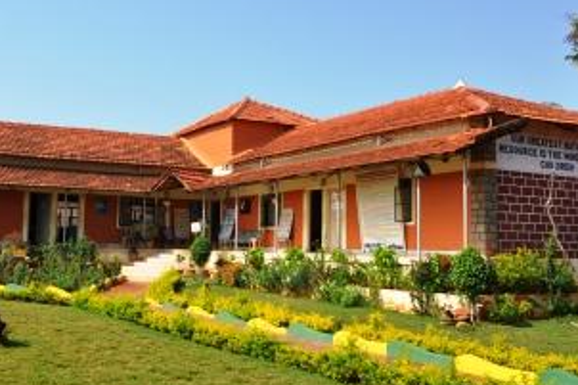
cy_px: 172
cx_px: 241
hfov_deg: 48.3
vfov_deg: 33.3
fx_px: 642
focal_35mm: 40
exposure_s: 1/160
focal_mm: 18
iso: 200
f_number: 13
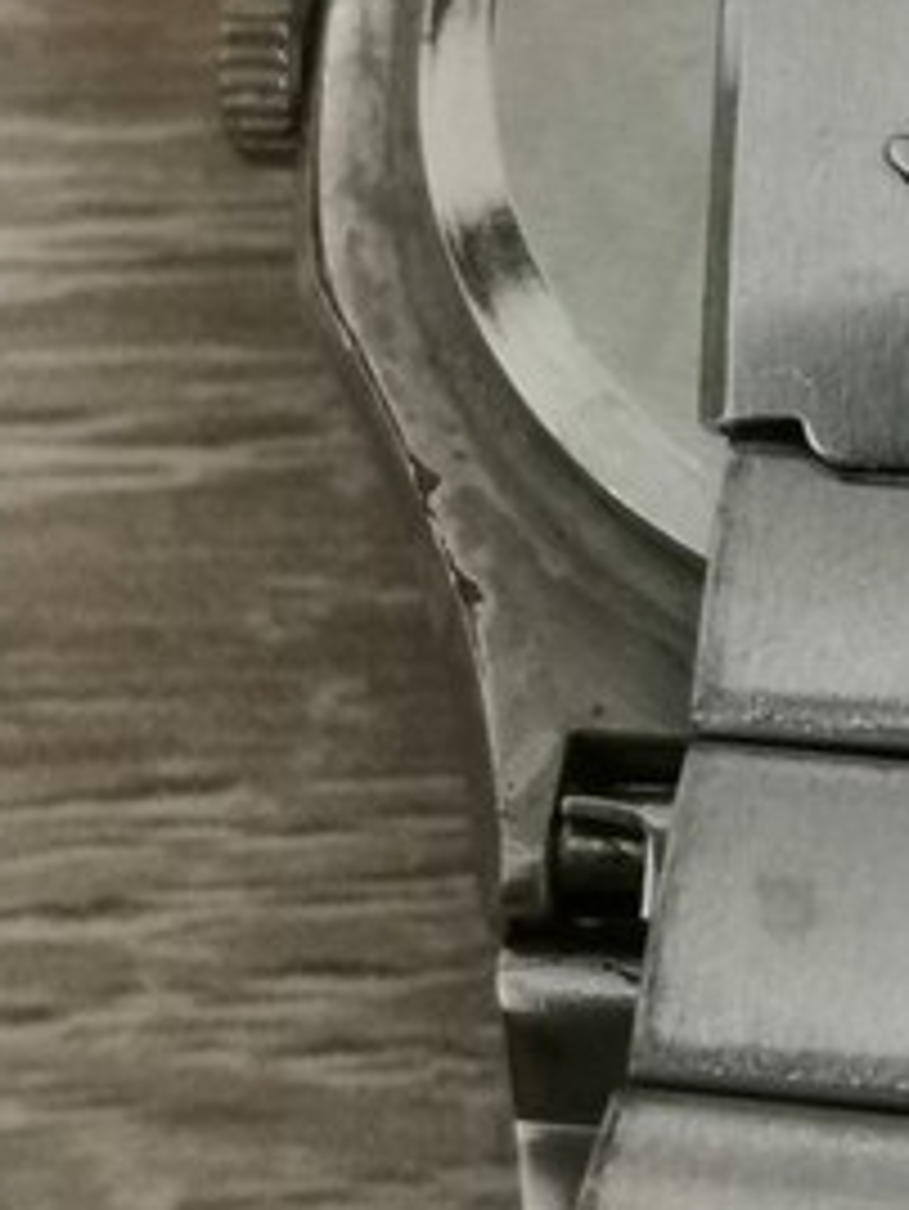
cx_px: 1076
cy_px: 333
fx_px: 3848
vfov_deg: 17.8
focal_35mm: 110
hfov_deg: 13.1
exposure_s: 1/25
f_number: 1.8
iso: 640
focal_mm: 4.75
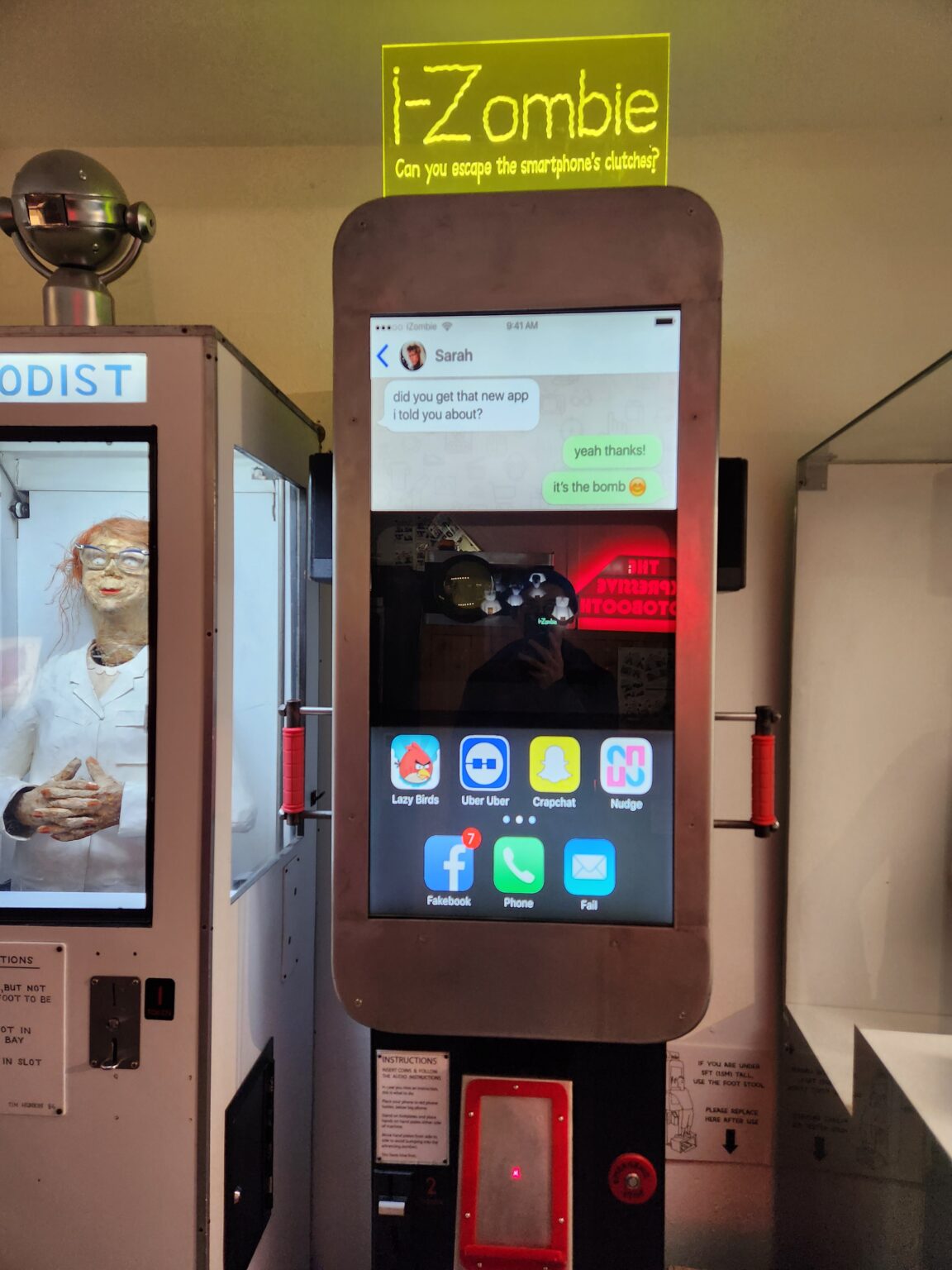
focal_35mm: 23
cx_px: 476
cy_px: 635
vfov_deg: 73.9
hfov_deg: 58.9
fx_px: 843
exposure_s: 1/100
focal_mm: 5.4
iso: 250
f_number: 1.8
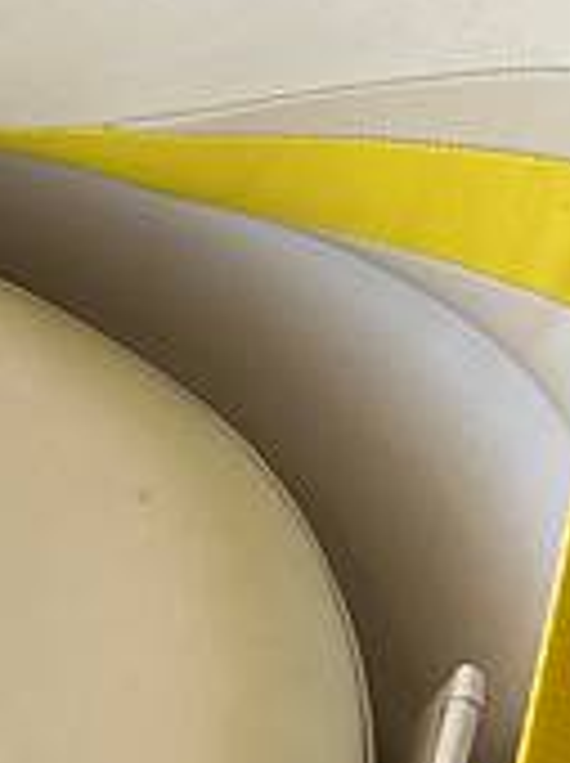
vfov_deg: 12.9
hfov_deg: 8.3
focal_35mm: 153
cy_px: 148
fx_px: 3368
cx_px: -1100
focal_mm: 5.7
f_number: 1.5
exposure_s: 1/254
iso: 40
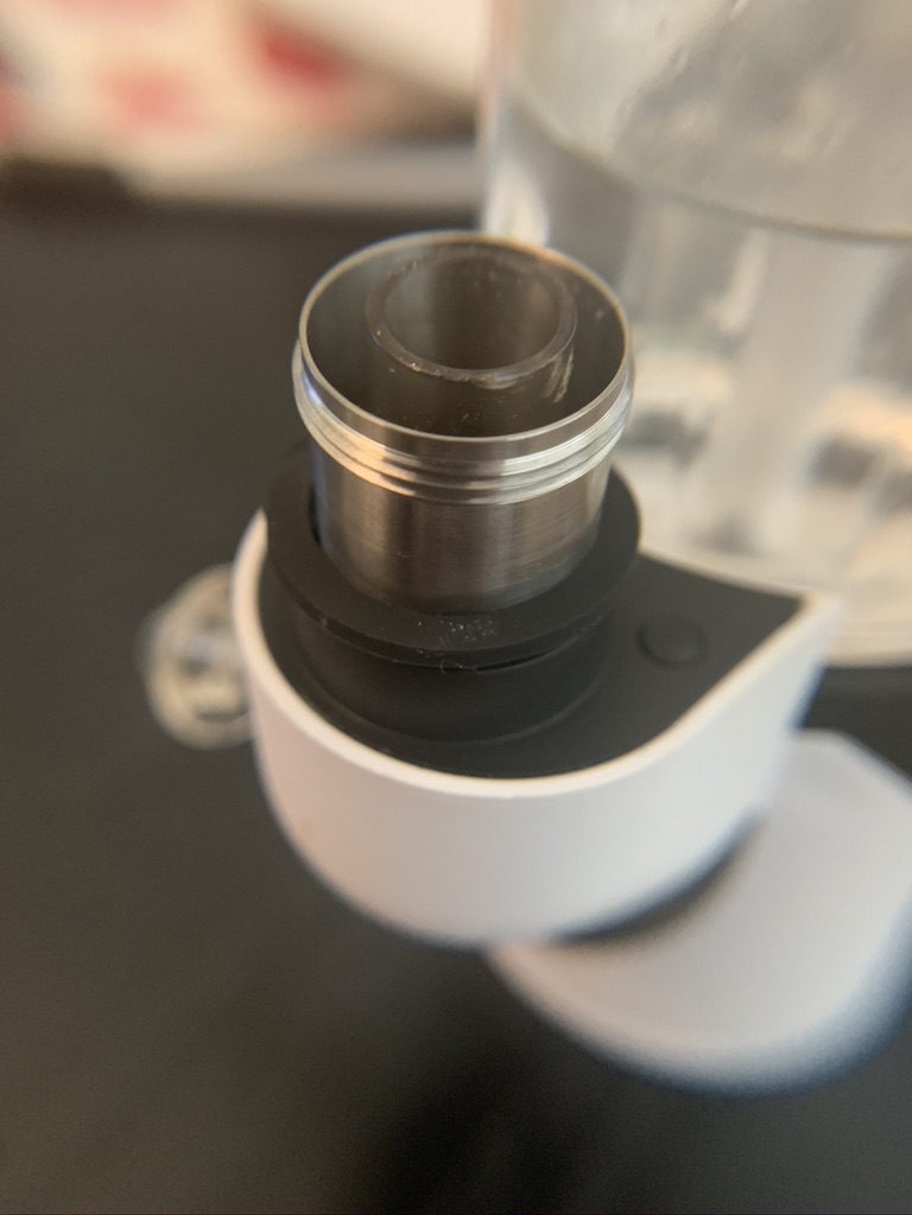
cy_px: 608
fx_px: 913
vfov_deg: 67.3
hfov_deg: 53.1
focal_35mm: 26
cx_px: 456
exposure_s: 1/50
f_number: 1.8
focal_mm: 4.25
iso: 400
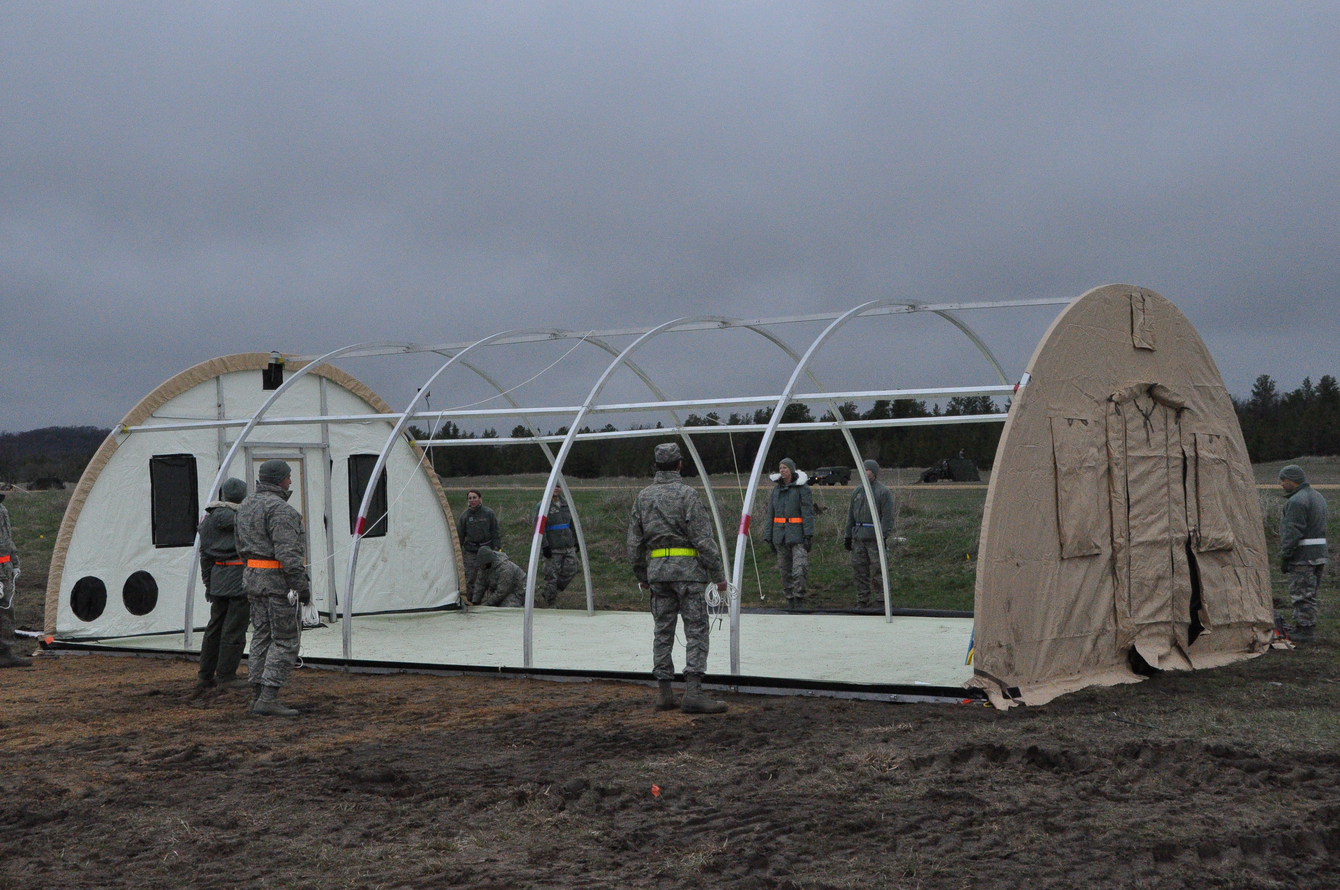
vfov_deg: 26.4
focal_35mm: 51
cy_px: 445
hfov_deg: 38.9
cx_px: 670
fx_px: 1896
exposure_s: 1/640
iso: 3200
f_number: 13
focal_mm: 34
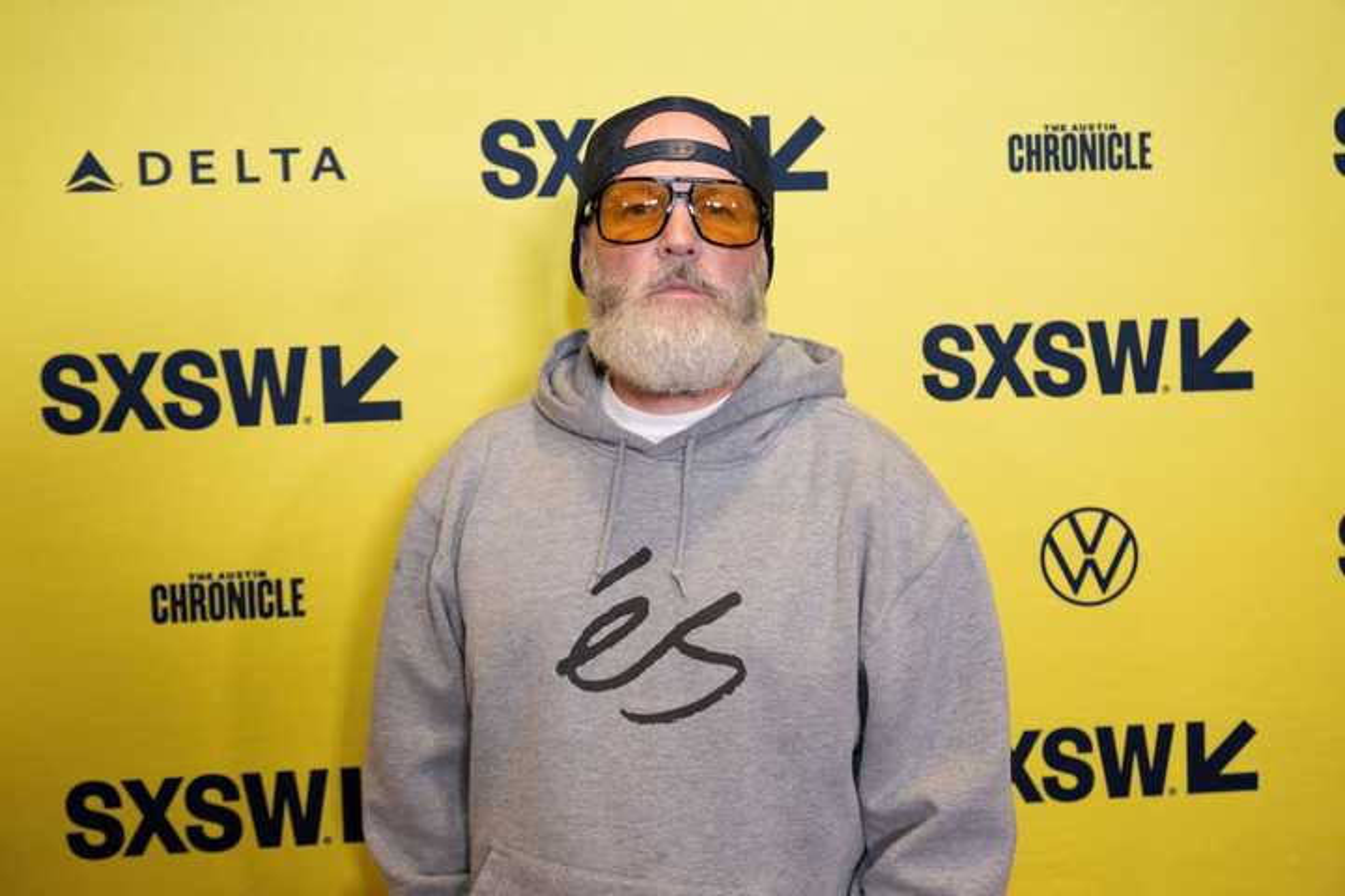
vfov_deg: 29.2
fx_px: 1718
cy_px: 448
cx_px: 672
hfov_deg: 42.7
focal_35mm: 46
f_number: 5
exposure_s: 1/200
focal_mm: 46
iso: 2500
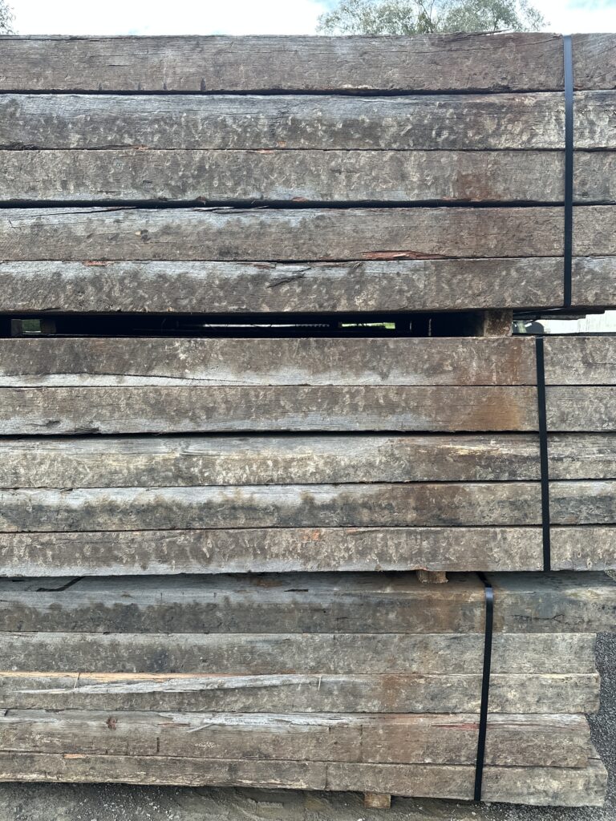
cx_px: 308
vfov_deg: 71.6
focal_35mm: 24
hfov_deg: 56.8
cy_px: 410
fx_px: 569
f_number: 1.78
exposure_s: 1/194
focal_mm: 6.86
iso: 80
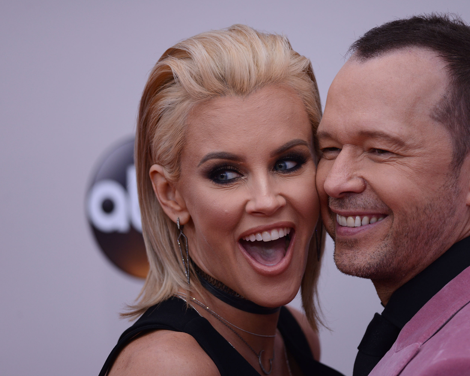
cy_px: 188
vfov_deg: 4.6
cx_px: 269
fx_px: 4702
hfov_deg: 5.7
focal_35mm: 338
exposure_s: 1/1000
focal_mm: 300
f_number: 4
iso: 800
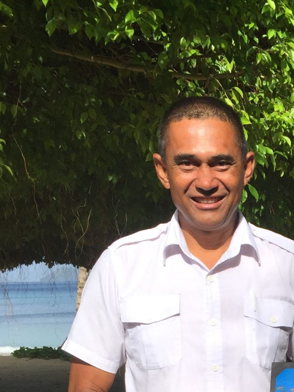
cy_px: 436
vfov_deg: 23.7
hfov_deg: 18.2
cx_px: 347
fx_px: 872
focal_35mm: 77
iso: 32
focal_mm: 4.15
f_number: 2.2
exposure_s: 1/2198
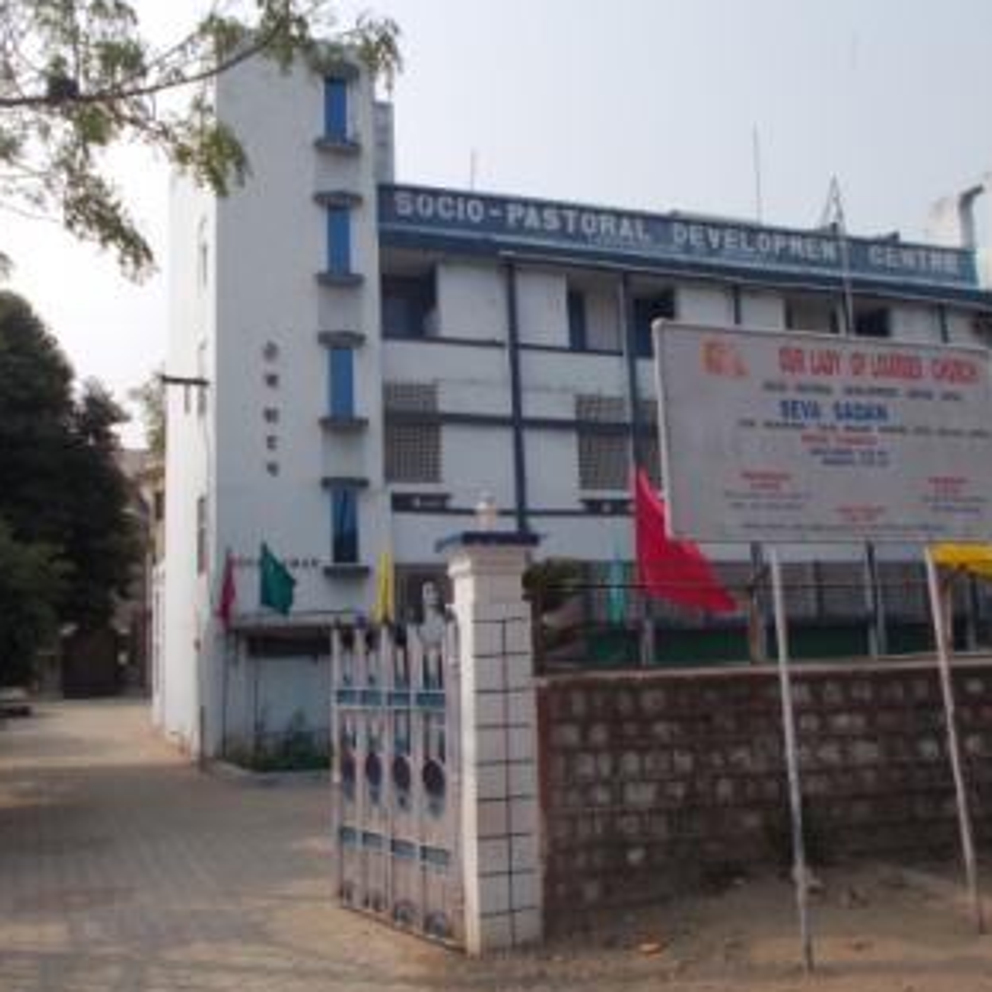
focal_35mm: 33
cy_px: 477
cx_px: 445
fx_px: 1070
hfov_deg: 49.7
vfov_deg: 49.7
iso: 80
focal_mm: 4.6
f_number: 8
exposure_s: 1/125
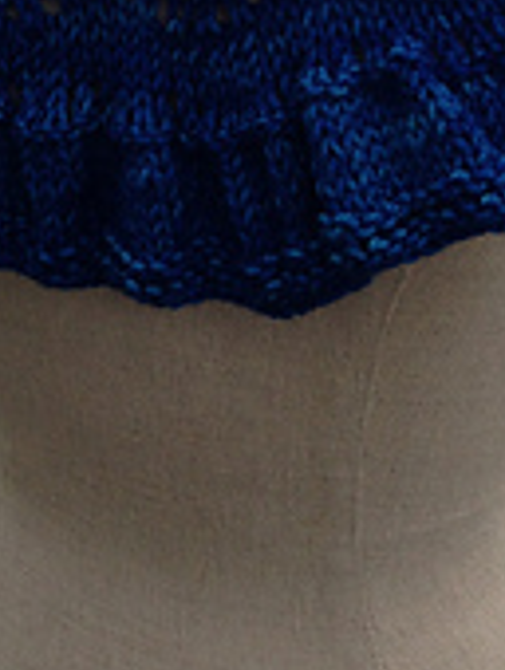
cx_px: 254
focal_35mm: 97
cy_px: -292
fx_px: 1882
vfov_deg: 18.3
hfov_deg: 15.3
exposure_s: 1/120
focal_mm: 4.12
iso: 64
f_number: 2.4
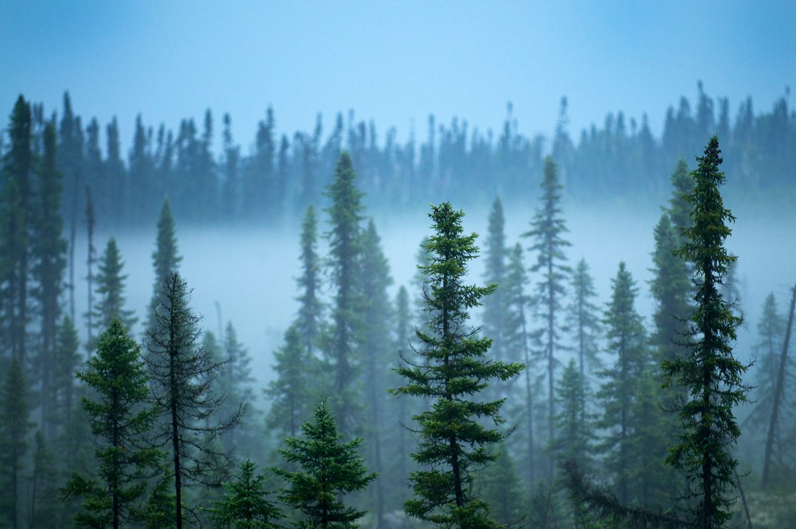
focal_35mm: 300
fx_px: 6625
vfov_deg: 4.6
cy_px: 264
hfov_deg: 6.9
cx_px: 398
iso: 200
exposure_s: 1/30
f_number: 2.8
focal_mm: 200
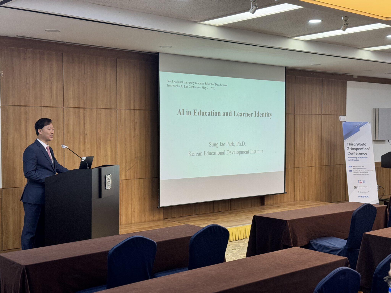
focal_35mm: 48
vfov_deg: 30.3
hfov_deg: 39.7
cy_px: 146
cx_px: 196
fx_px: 542
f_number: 1.78
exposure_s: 1/60
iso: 64
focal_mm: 6.76
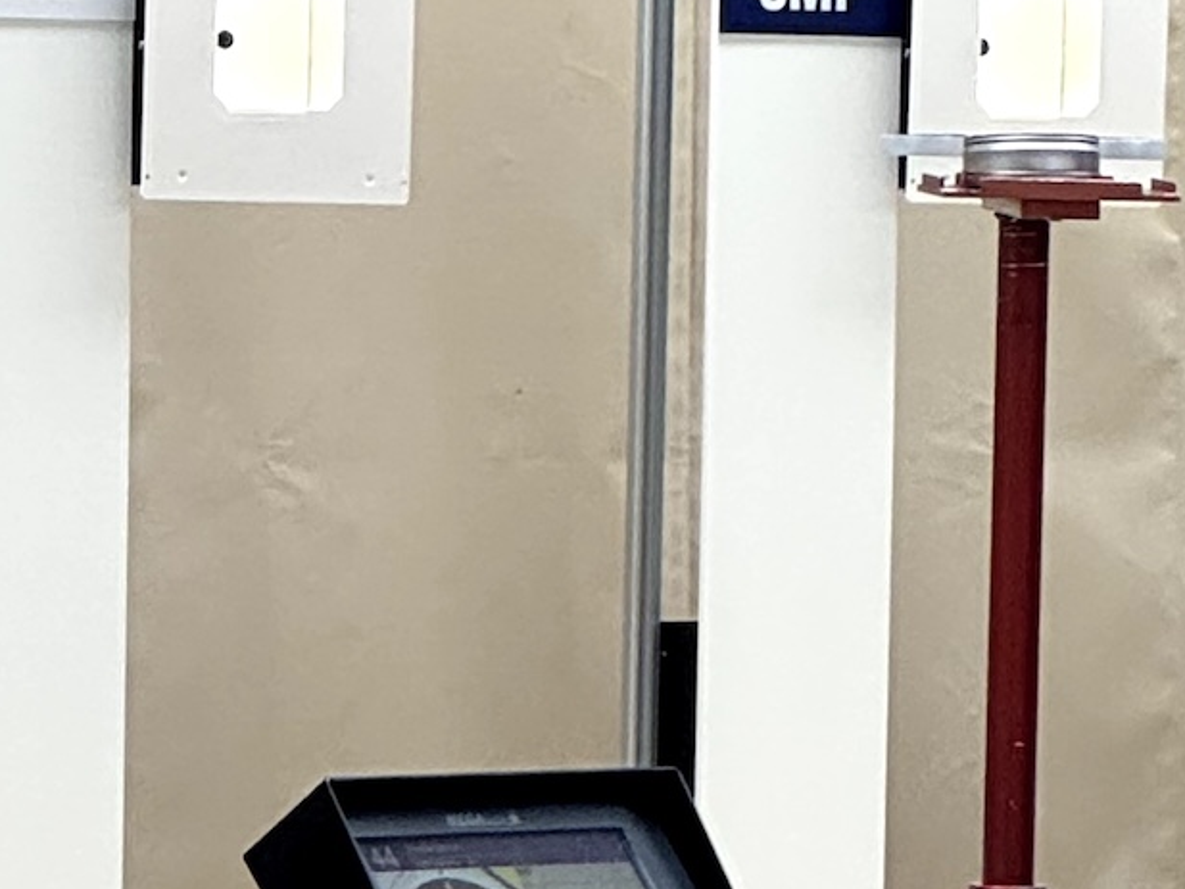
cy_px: 435
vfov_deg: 5.6
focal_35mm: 265
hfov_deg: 7.4
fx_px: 9073
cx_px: 1248
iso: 125
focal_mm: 9
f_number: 2.8
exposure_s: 1/60
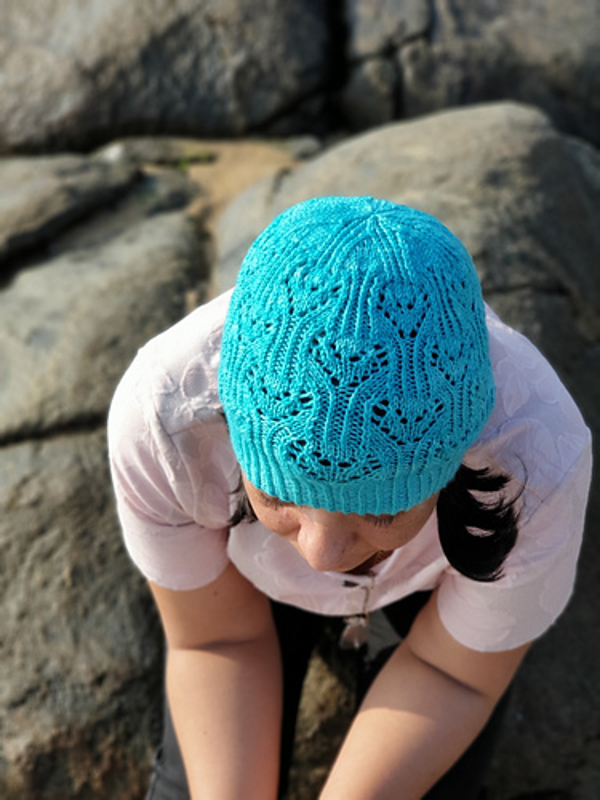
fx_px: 1202
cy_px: 400
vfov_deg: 36.8
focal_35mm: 52
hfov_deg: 28.0
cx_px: 300
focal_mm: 6
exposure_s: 1/529
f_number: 2.4
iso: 25
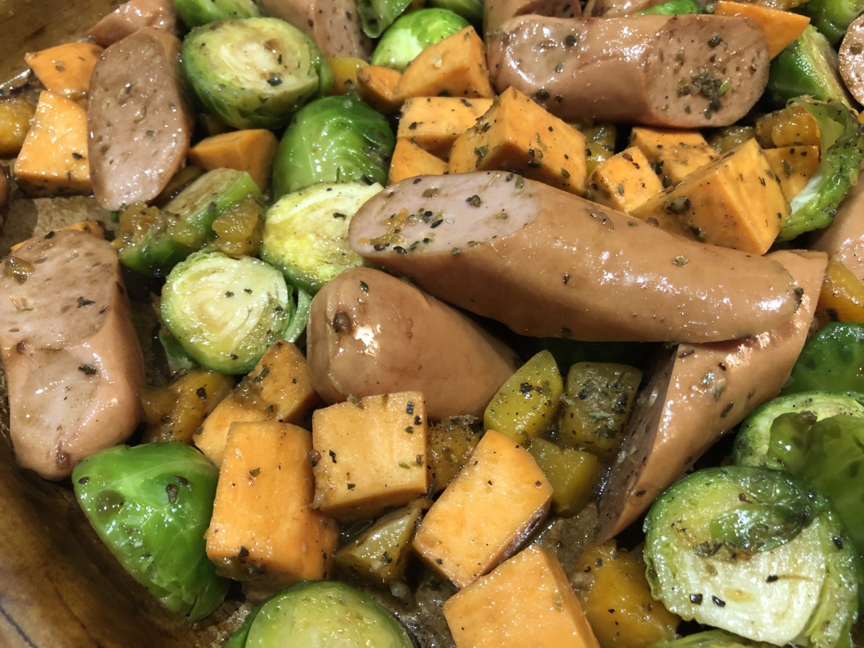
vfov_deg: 49.7
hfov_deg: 63.4
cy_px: 324
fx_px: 699
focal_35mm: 28
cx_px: 432
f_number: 1.8
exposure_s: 1/15
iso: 64
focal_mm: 3.99
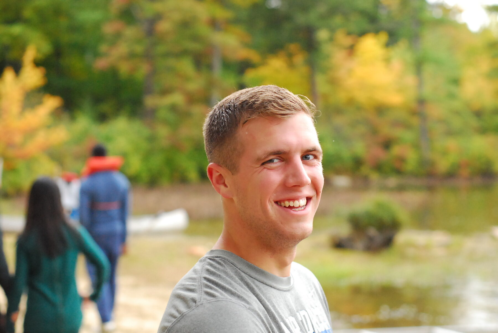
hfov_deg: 27.0
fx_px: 1039
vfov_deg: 18.2
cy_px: 166
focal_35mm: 75
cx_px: 249
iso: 1600
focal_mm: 50
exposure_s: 1/800
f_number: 3.5
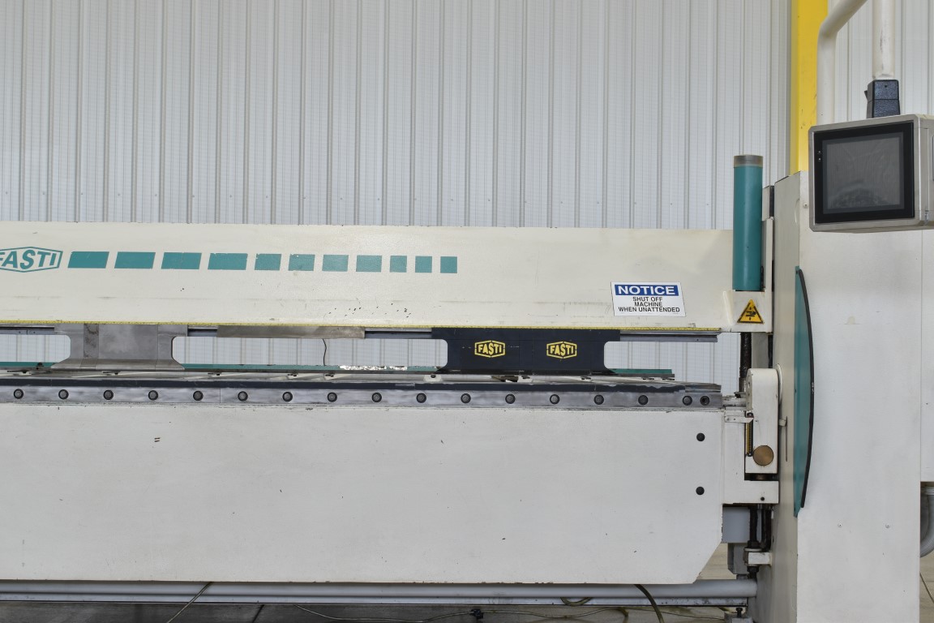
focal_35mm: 60
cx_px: 467
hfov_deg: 33.4
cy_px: 312
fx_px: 1557
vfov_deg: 22.6
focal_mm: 40
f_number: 9
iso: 100
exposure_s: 1/5
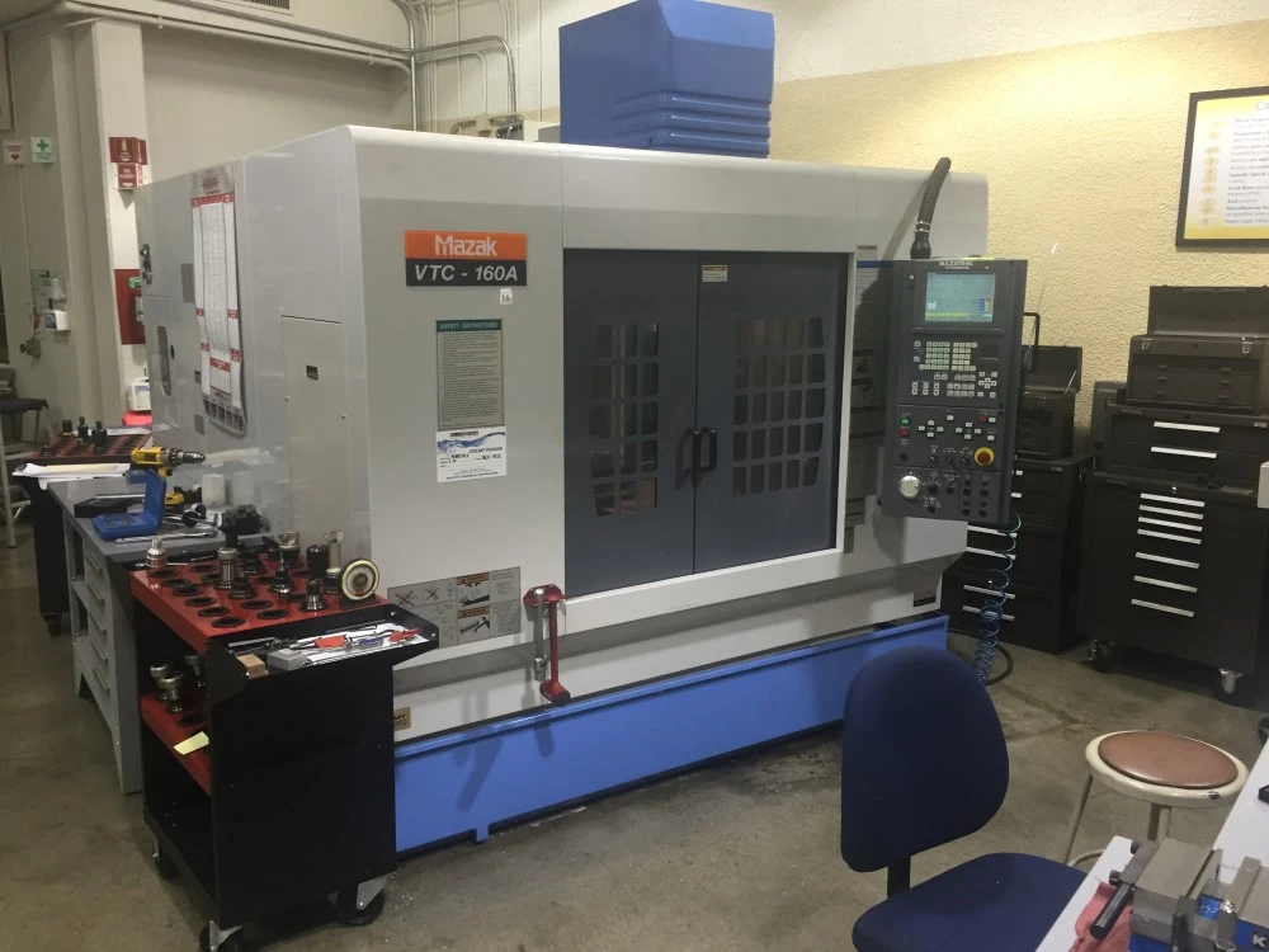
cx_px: 634
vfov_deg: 48.2
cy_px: 476
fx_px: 1063
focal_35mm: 29
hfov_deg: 61.7
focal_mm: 4.15
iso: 50
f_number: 2.2
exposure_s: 1/30
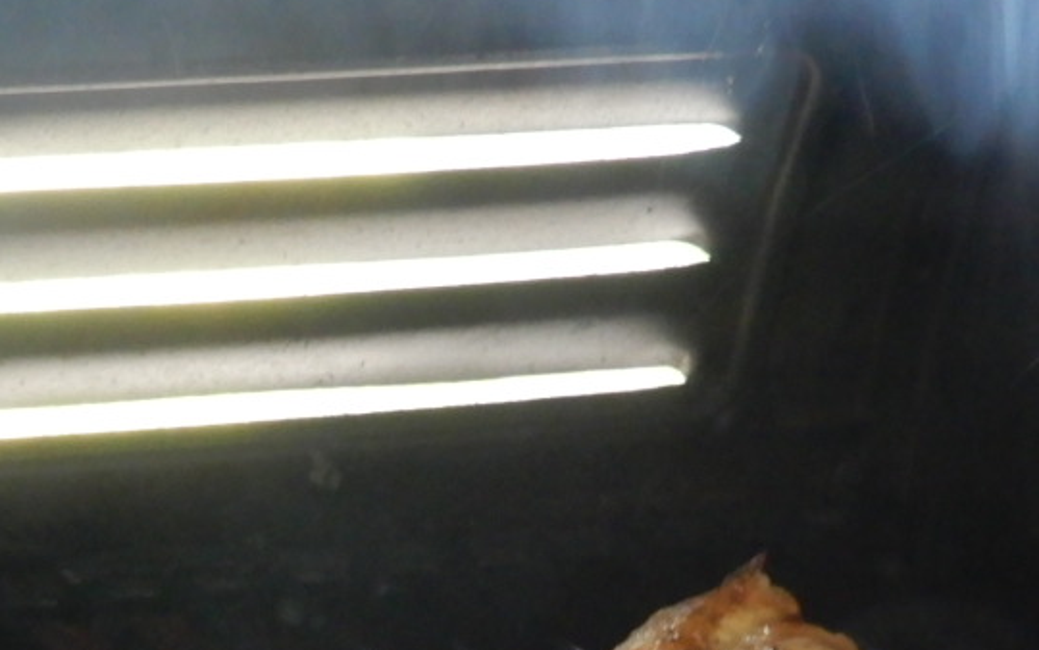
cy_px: 1079
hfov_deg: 13.3
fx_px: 4447
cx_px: 366
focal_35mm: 157
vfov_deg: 8.1
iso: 400
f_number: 4
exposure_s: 1/10
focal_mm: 8.9
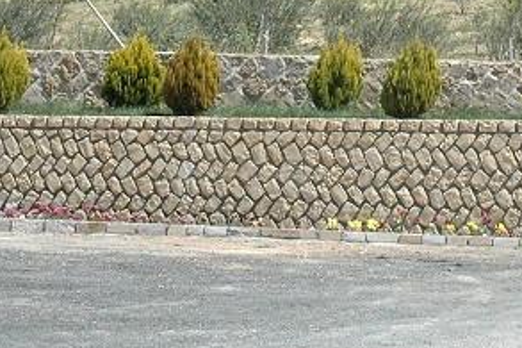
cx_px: 744
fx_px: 2275
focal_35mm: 157
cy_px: -157
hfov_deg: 12.5
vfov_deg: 8.6
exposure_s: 1/320
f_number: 9
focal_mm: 34
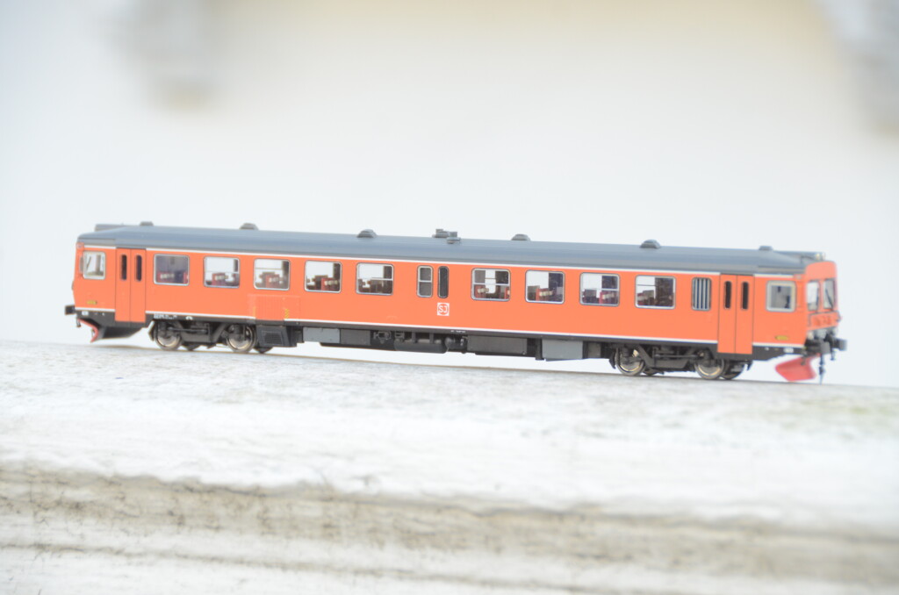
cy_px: 298
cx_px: 450
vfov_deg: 8.7
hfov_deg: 13.1
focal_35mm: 158
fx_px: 3925
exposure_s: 1/200
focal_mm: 105
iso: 800
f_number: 5.3
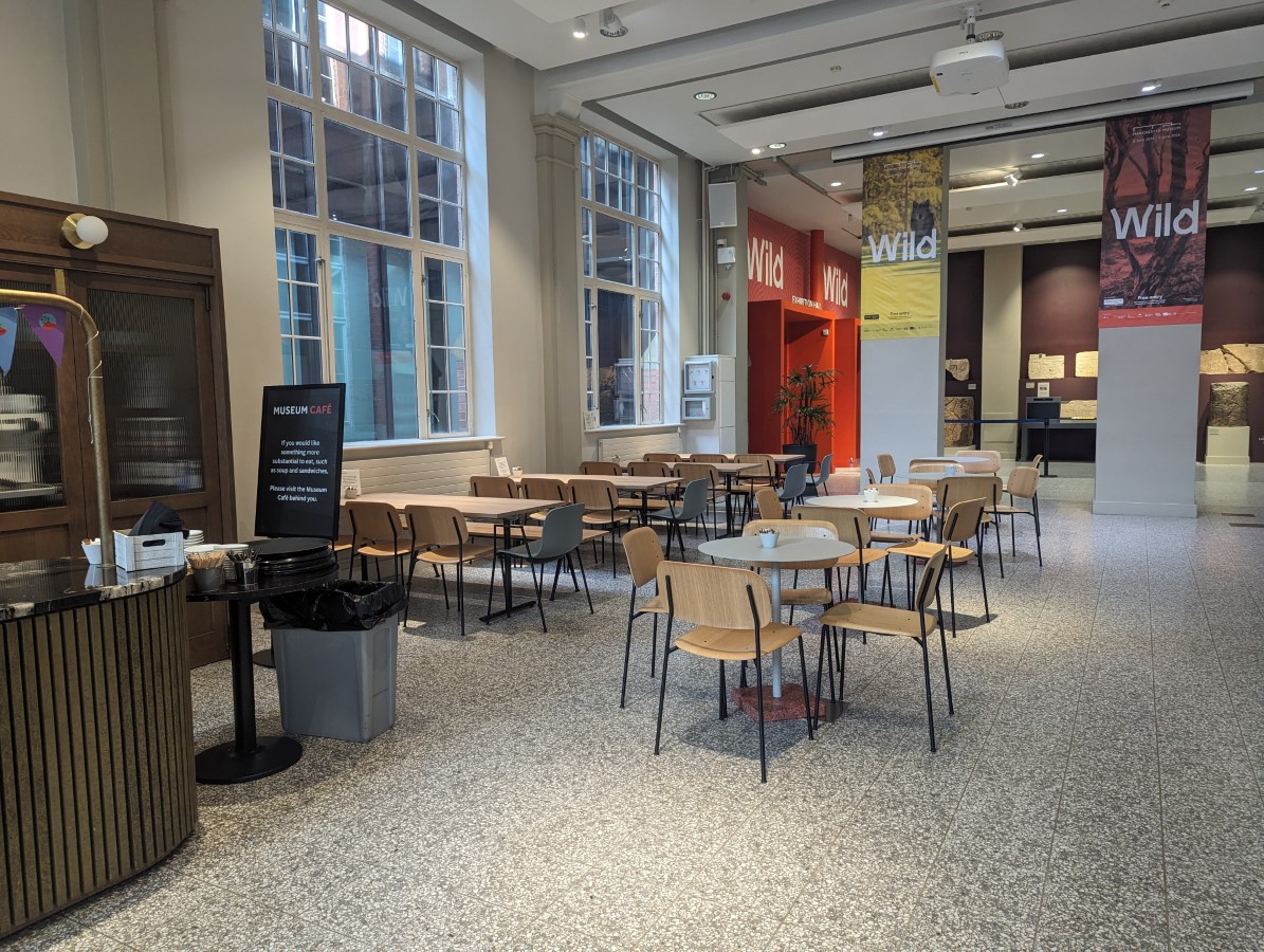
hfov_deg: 71.5
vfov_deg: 56.9
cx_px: 632
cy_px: 476
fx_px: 878
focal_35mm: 24
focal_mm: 6.81
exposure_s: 1/153
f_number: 1.85
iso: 279
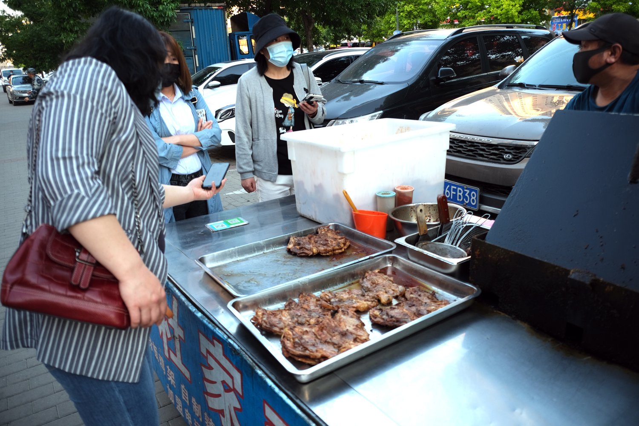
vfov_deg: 45.0
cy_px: 213
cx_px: 320
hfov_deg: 63.7
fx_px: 515
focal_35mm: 29
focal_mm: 19
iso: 200
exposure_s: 1/125
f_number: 3.6
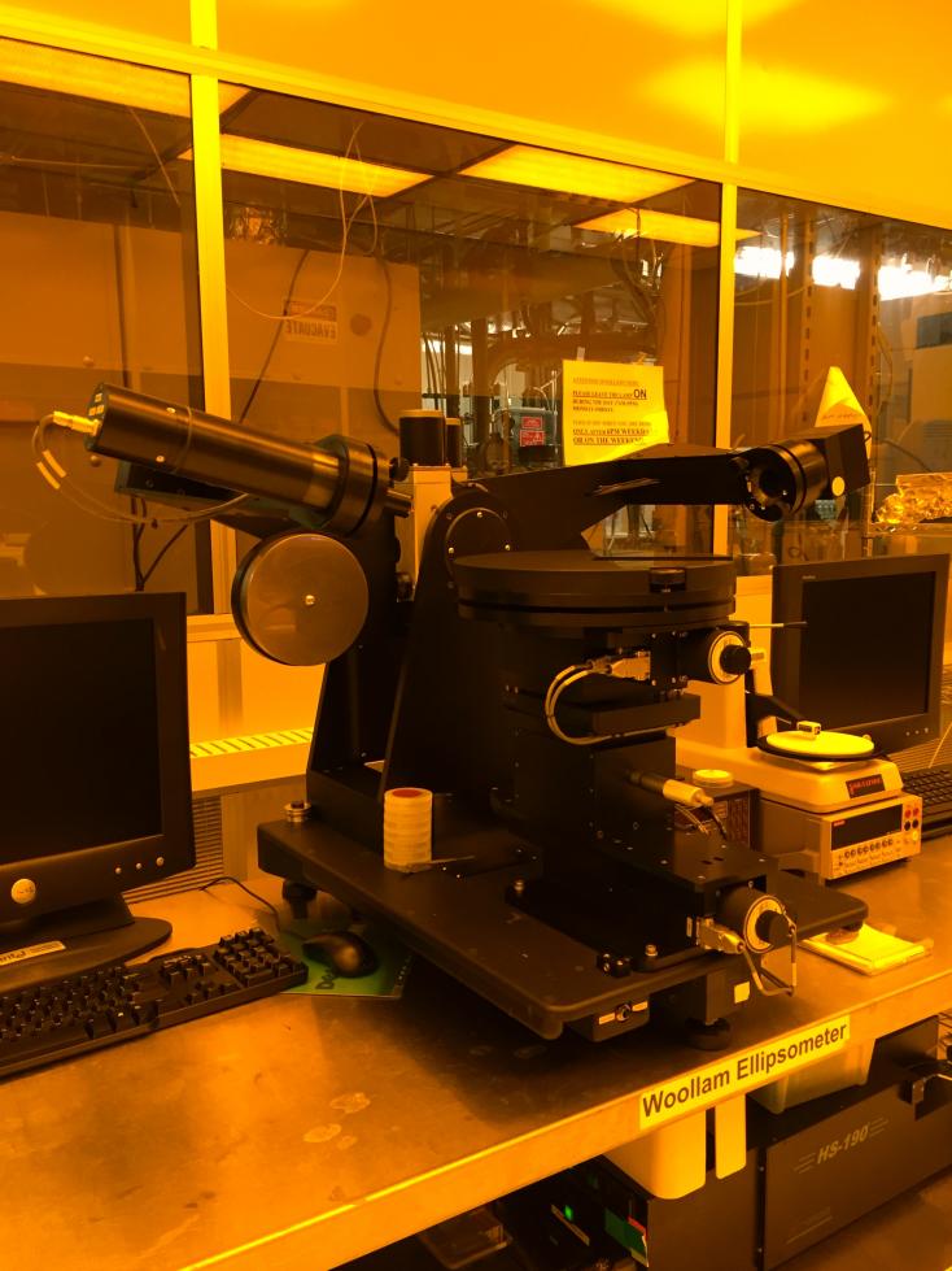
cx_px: 476
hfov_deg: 48.2
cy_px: 636
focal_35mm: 29
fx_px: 1064
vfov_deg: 61.7
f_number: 2.2
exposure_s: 1/33
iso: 125
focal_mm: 4.15
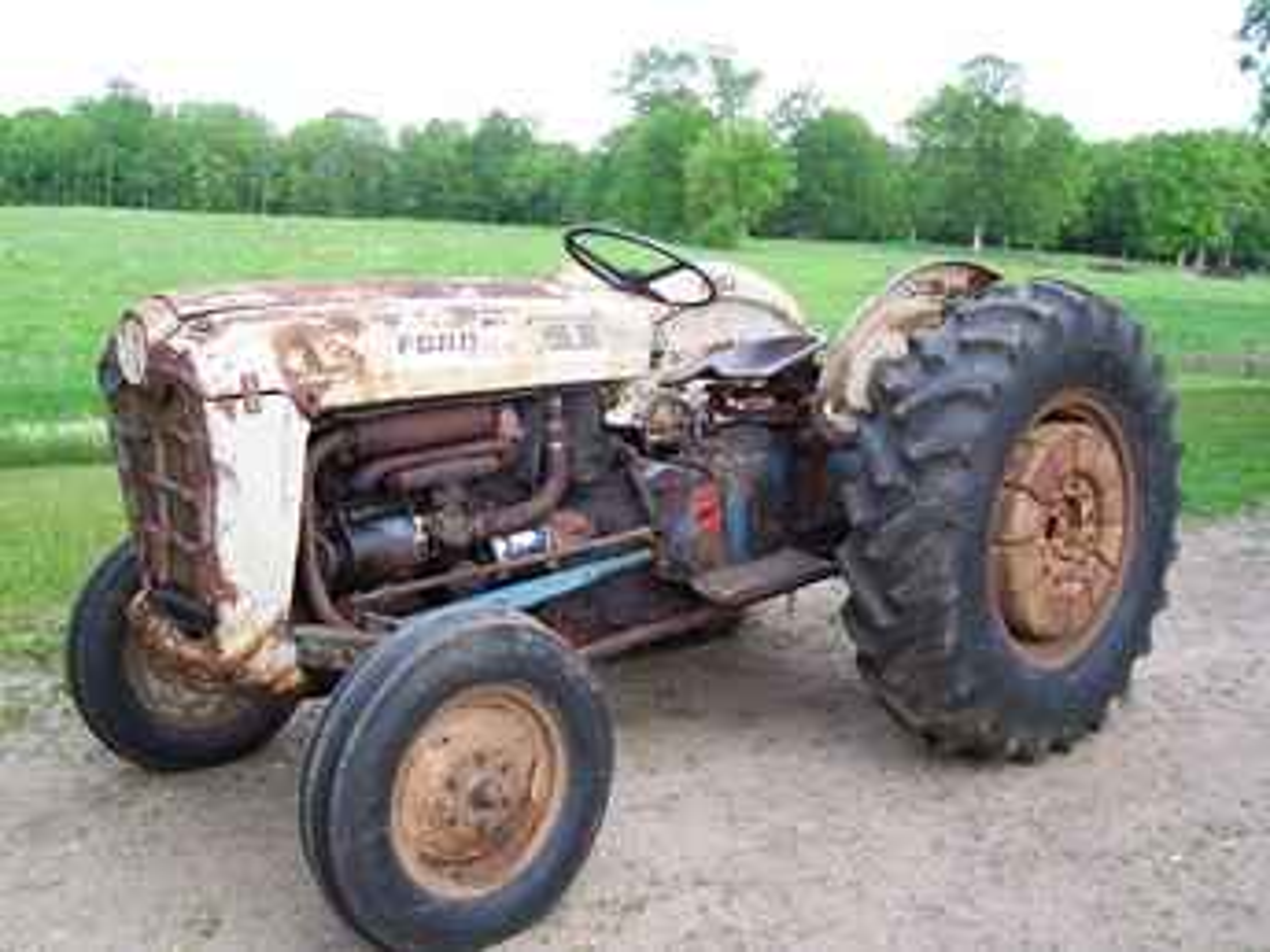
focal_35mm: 37
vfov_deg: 38.7
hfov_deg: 50.1
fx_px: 1357
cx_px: 635
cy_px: 476
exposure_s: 1/125
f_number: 2.8
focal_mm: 5.6
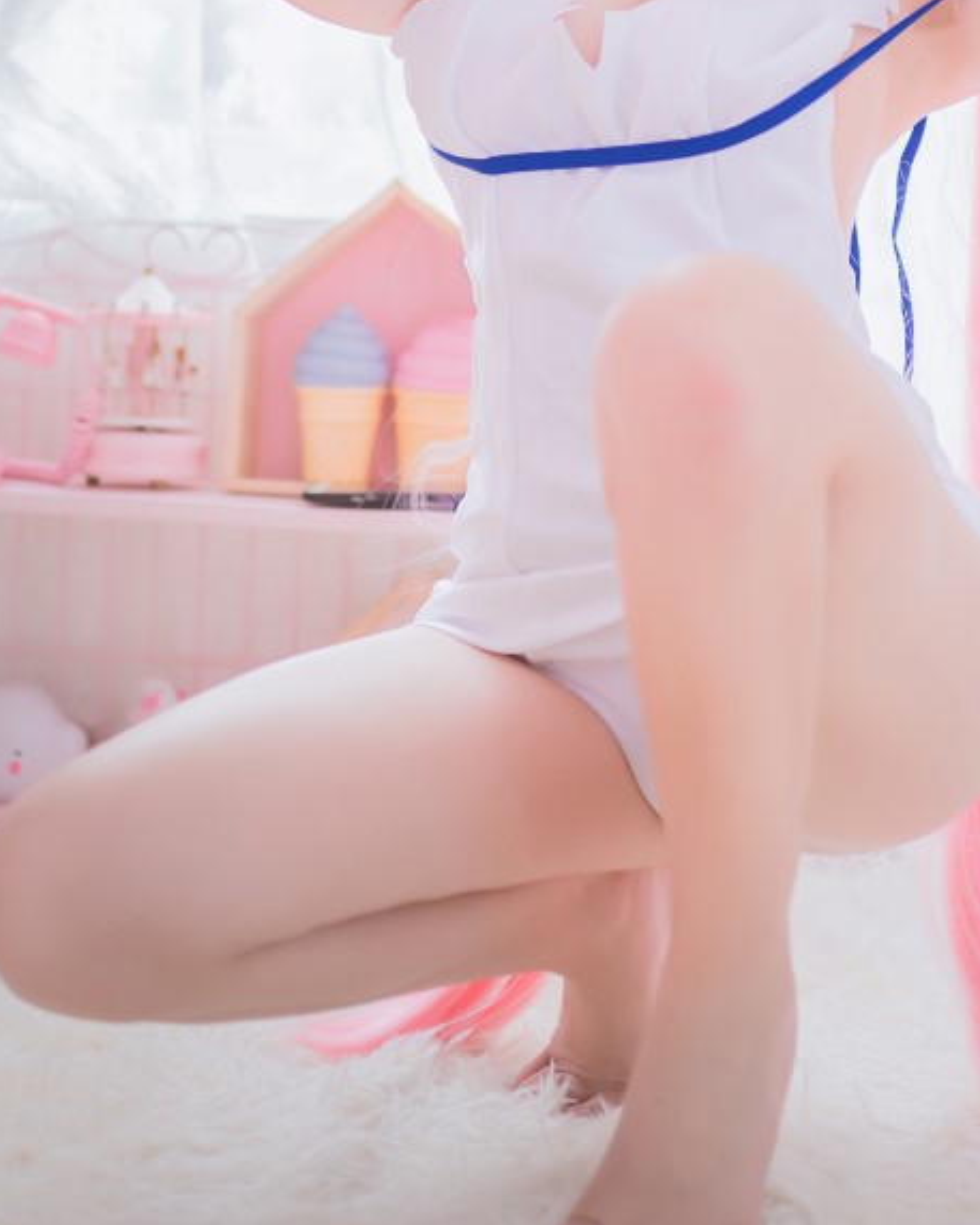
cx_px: 673
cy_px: 79
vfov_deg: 26.4
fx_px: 2501
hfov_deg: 22.1
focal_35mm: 69
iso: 400
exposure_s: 1/100
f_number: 1.8
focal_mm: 35
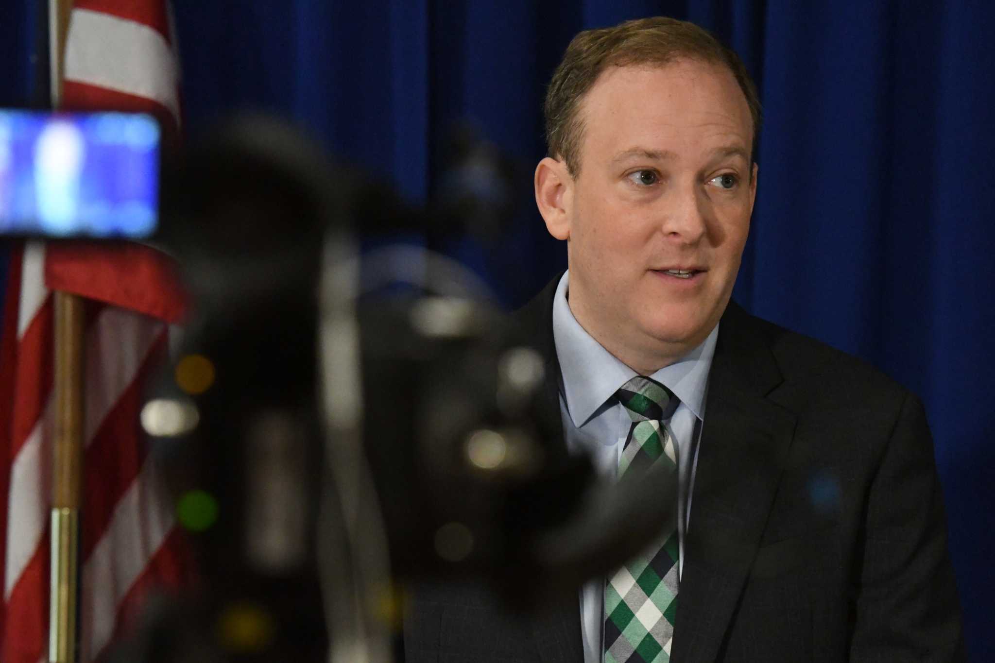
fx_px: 6011
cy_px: 332
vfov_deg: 6.3
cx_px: 498
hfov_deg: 9.5
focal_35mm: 218
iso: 12800
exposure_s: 1/250
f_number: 4.5
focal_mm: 145
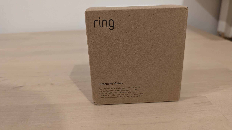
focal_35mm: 27
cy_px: 60
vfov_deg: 42.9
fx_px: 166
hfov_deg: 69.9
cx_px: 114
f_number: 1.68
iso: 135
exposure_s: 1/33.3
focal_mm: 6.9
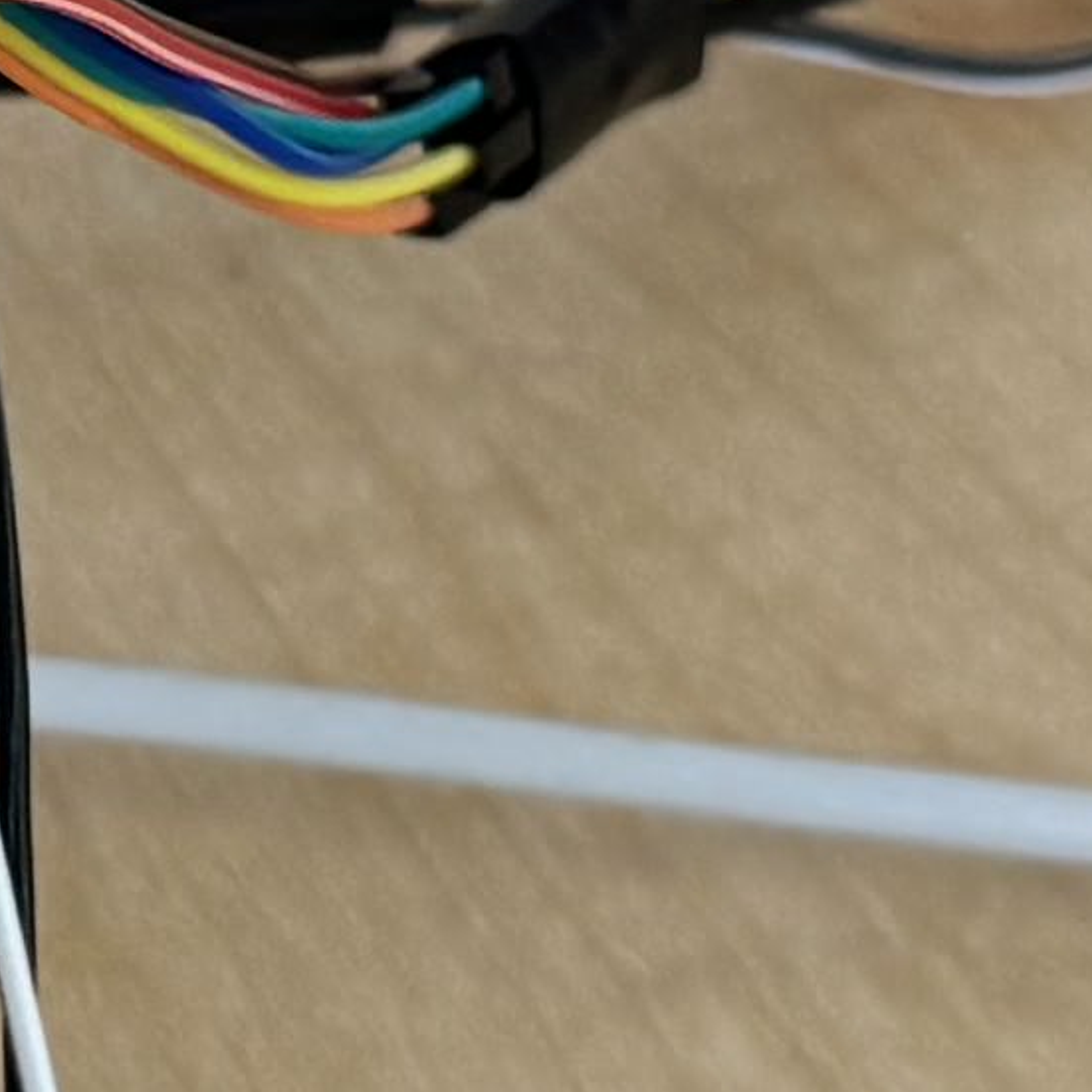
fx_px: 7852
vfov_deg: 7.8
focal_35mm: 220
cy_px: -412
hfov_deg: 7.4
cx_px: -1530
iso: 160
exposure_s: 1/120
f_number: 1.78
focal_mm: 6.76
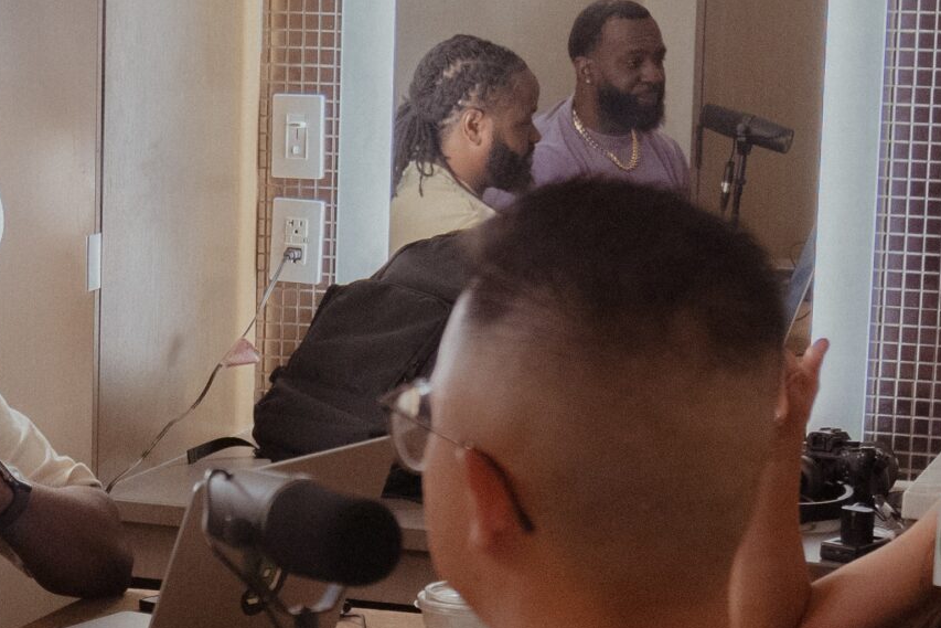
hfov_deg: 18.7
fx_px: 2823
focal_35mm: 108
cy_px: 517
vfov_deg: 12.6
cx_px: 142
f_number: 2.8
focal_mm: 24
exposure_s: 1/320
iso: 2000
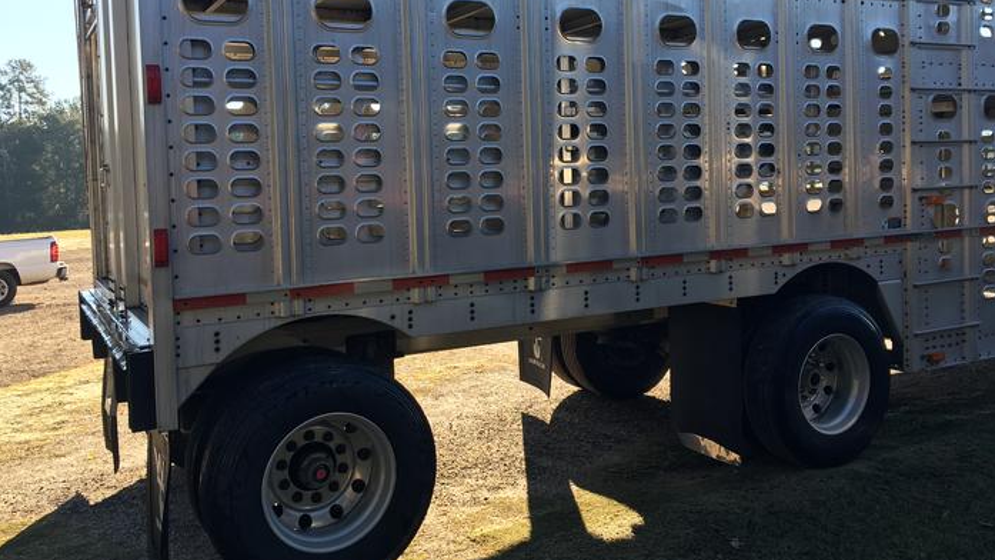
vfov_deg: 34.4
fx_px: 897
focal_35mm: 34
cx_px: 510
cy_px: 206
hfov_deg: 58.0
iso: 25
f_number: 2.2
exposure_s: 1/398
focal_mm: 4.15
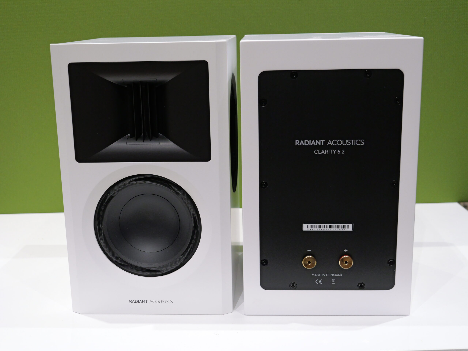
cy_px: 176
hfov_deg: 39.6
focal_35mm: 48
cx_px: 234
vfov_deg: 30.3
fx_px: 649
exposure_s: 1/60
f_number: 3.5
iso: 1250
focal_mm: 24
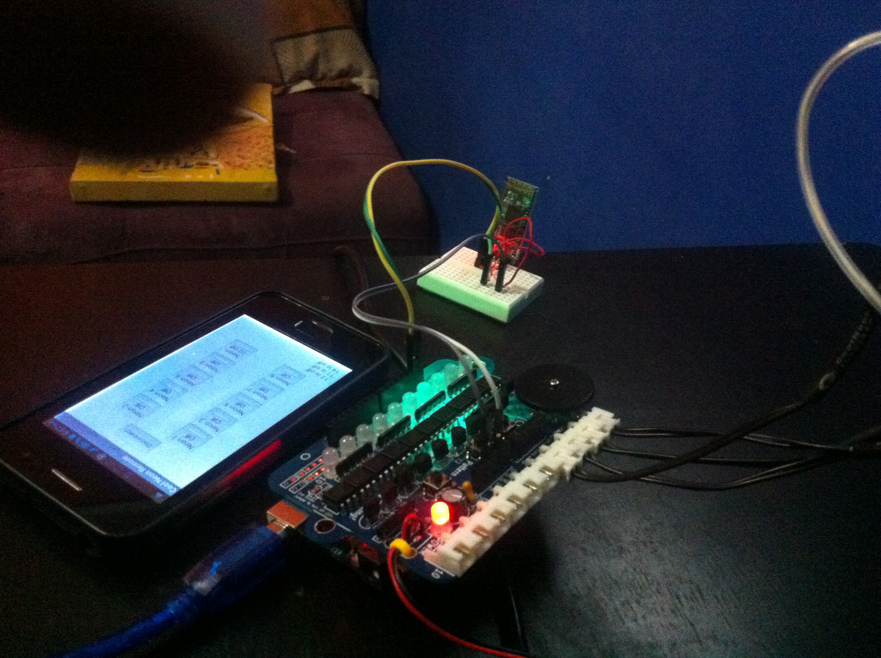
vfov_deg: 40.6
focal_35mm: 35
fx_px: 889
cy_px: 329
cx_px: 440
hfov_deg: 52.7
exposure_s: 1/15
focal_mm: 3.85
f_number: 2.8
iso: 1000
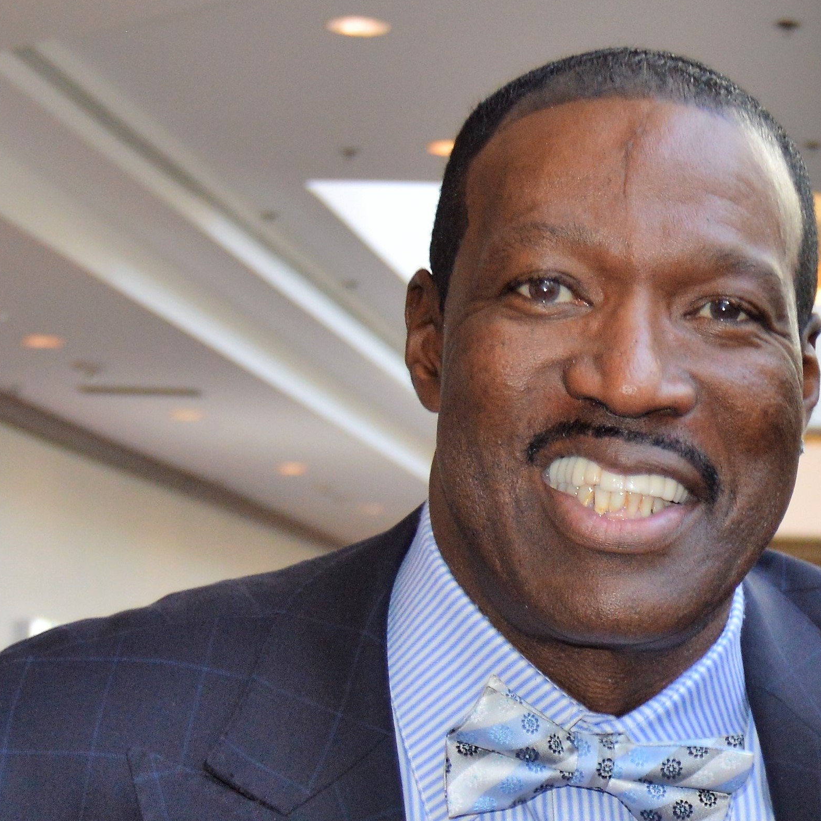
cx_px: 980
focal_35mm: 117
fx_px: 3139
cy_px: 672
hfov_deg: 14.4
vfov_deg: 14.8
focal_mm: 28
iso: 400
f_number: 4
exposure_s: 1/60
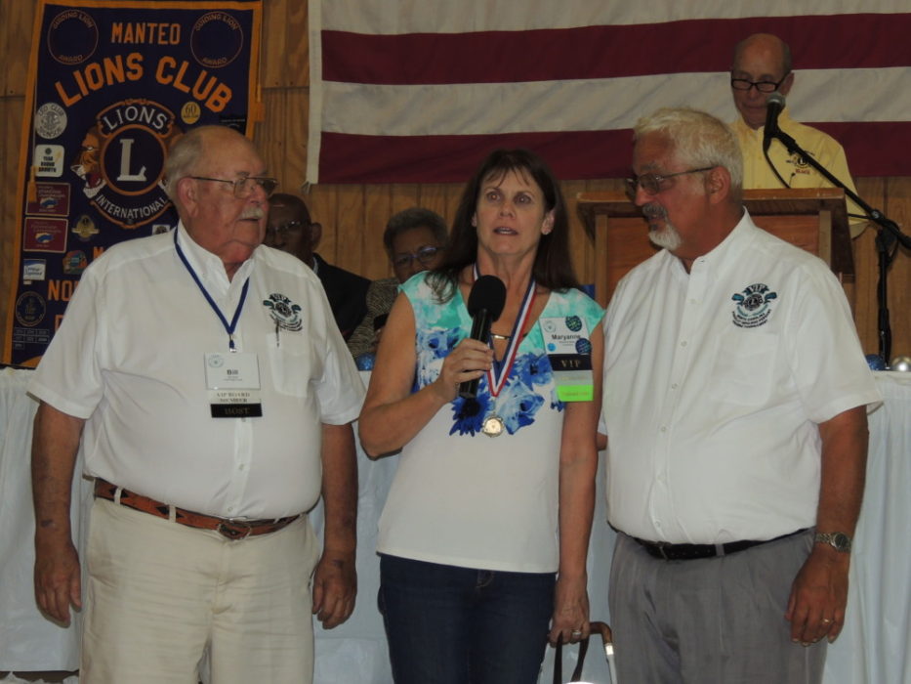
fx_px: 1974
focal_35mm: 75
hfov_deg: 26.0
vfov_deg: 19.6
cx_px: 456
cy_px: 342
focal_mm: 13.3
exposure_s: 1/60
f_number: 3.9
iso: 200
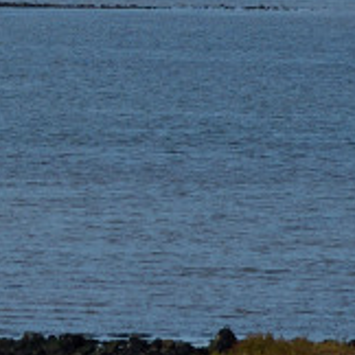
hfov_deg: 1.9
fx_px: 10918
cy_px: -129
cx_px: -55
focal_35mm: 941
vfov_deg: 1.9
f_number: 9.5
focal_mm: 150
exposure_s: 1/500
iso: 200
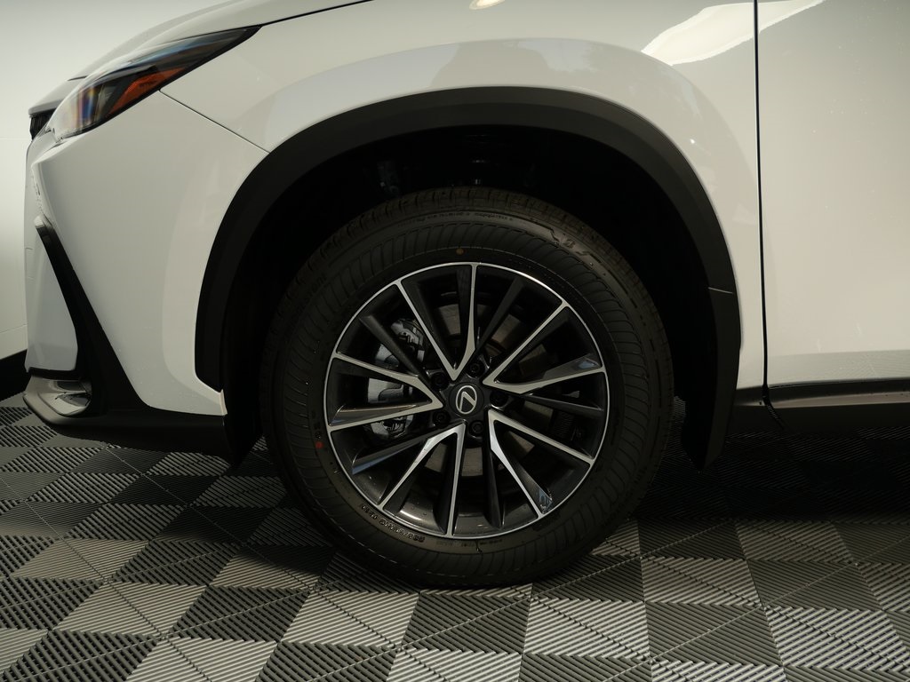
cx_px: 455
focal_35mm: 36
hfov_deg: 51.4
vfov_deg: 39.7
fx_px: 946
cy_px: 341
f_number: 5.6
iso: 250
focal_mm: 18
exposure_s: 1/250
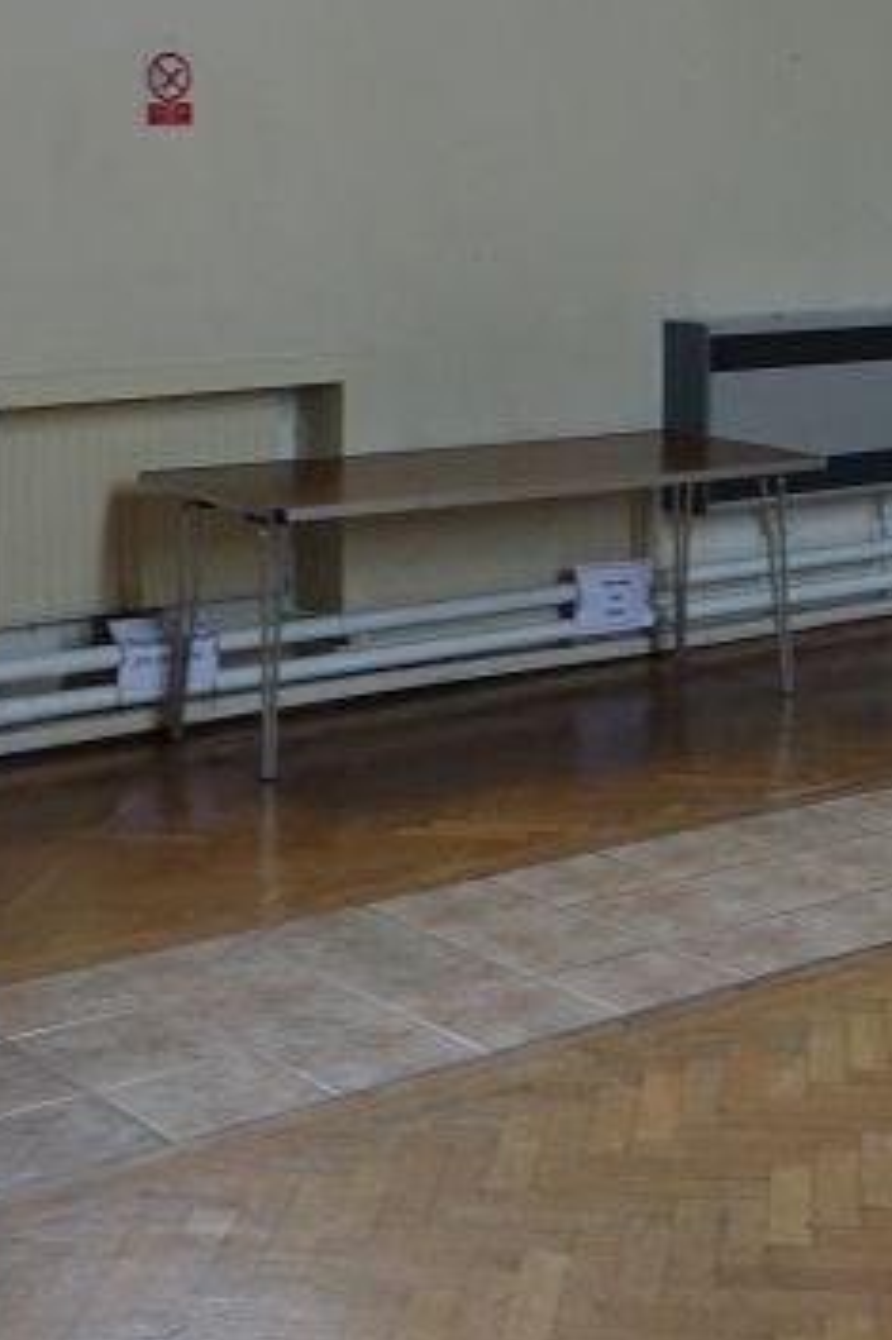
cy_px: 156
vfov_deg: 28.6
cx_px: 609
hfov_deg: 19.9
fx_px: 2530
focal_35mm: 68
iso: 800
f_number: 2.4
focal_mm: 8.8
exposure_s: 1/30
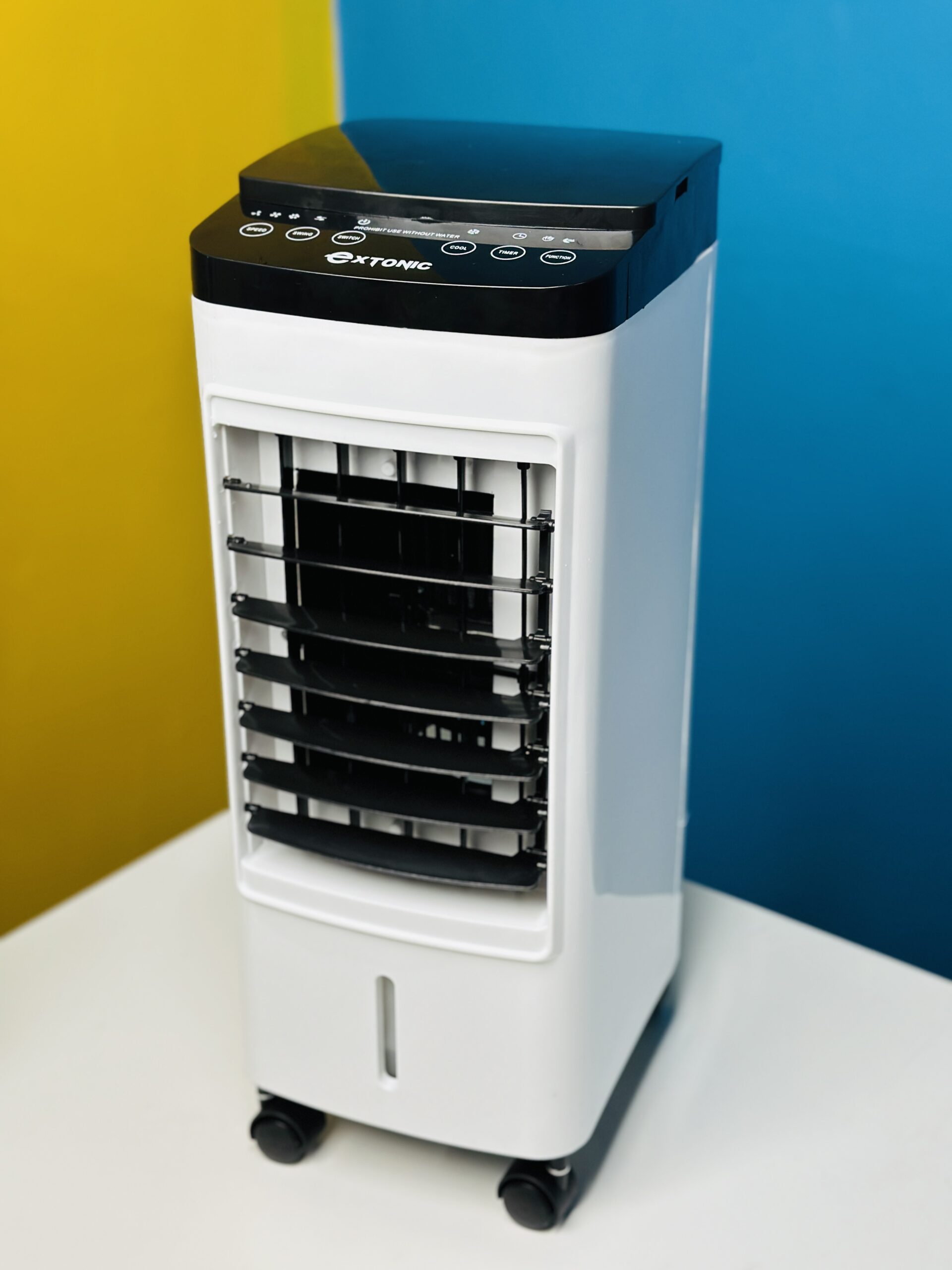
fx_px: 1760
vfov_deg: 39.7
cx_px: 476
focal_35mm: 48
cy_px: 635
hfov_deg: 30.3
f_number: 1.78
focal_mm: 6.86
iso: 125
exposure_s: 1/100
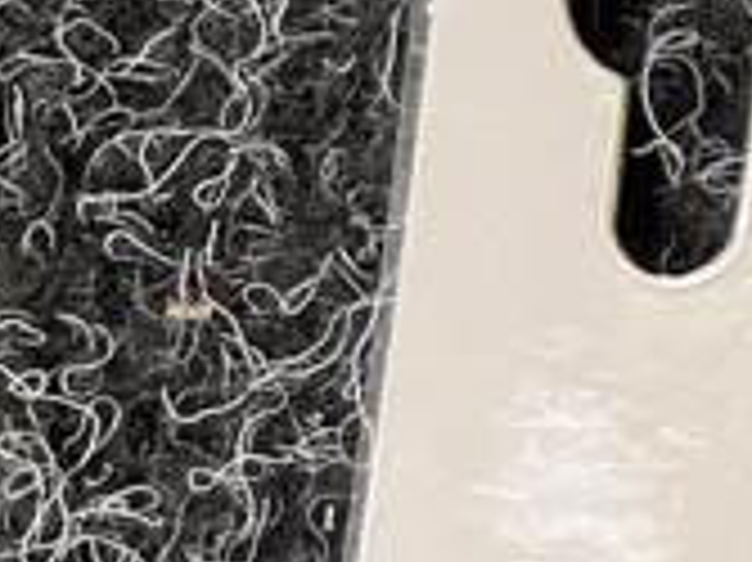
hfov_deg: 7.9
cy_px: -112
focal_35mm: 199
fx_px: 4320
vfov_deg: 7.4
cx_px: 2562
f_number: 1.5
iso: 125
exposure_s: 1/66
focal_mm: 5.7
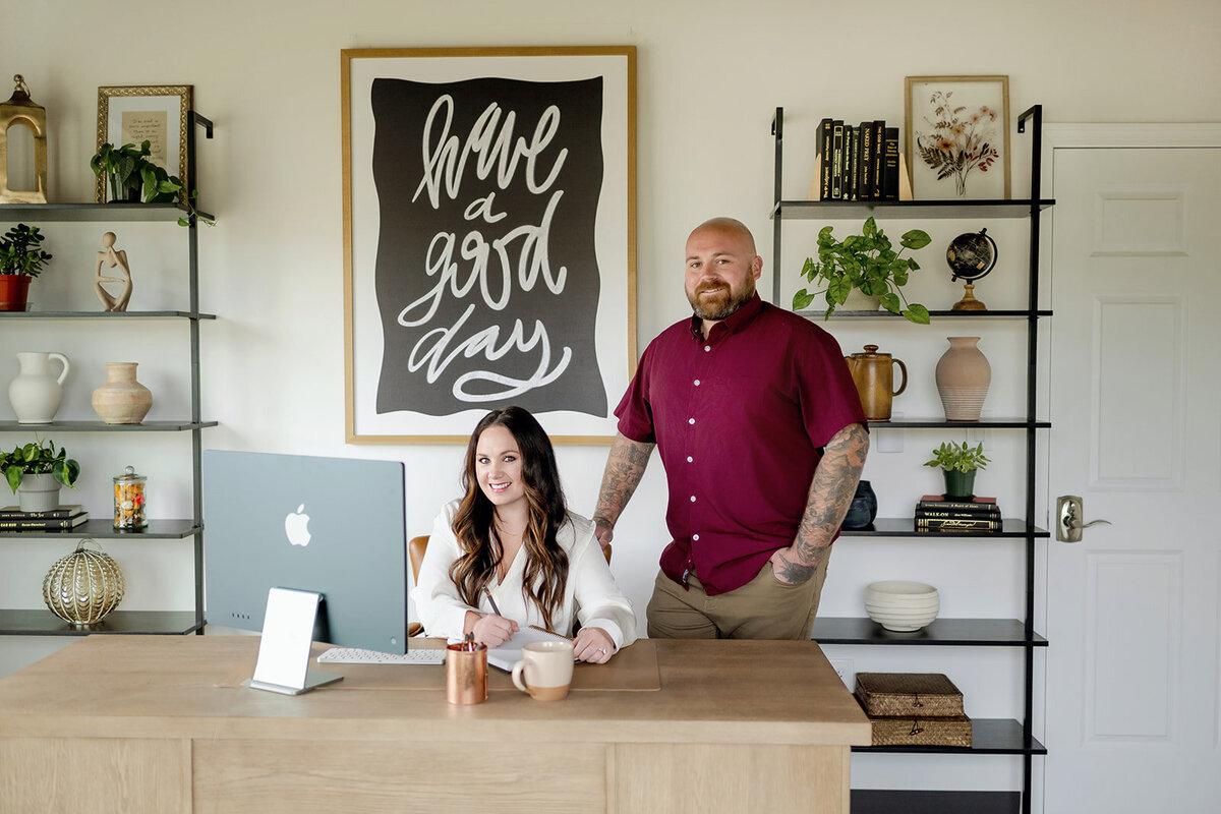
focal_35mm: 35
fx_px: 1187
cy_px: 407
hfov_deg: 54.4
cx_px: 610
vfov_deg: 37.9
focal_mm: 35
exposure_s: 1/800
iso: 640
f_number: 1.8
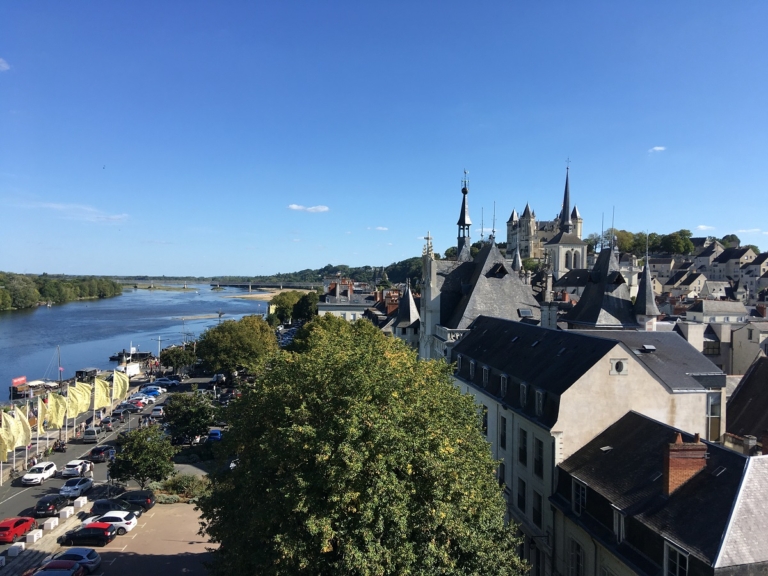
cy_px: 288
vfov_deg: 48.2
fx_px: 643
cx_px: 384
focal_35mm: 29
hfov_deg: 61.7
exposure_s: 1/1304
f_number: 2.2
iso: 25
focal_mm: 4.15
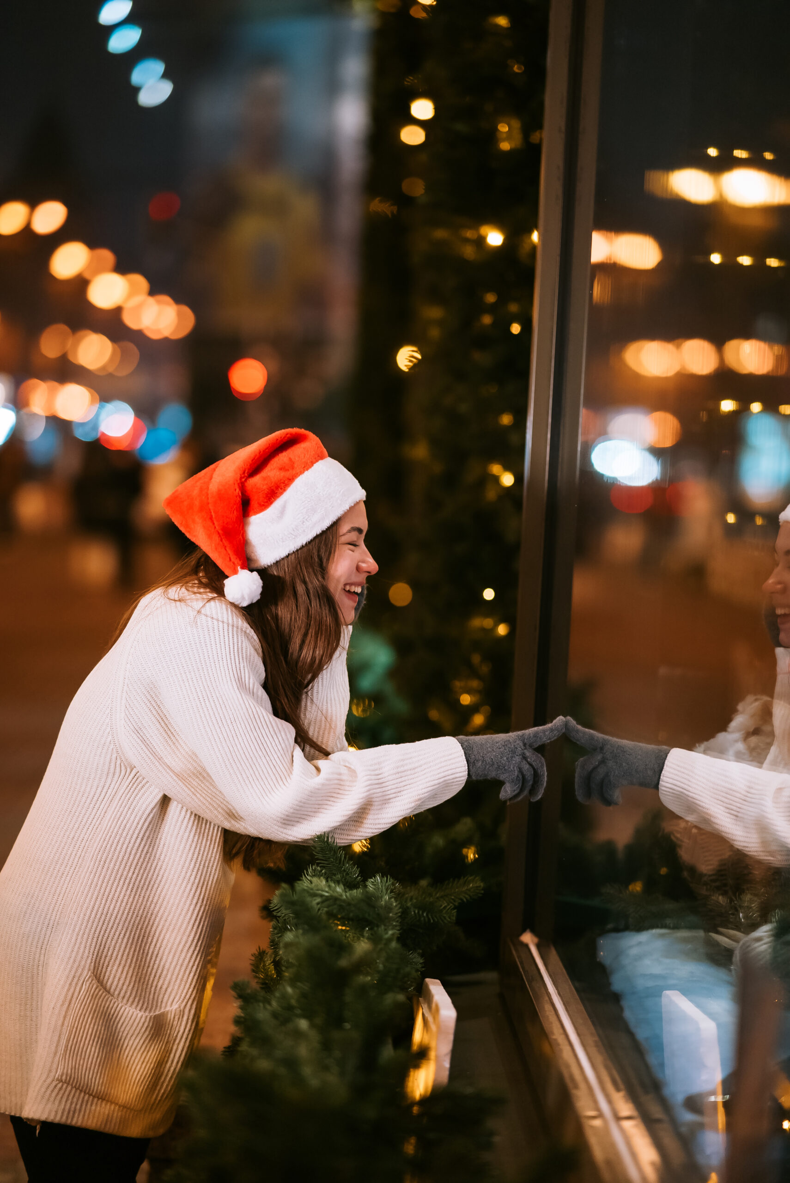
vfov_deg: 23.9
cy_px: 592
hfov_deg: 16.1
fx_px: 2794
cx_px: 395
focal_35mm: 85
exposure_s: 1/200
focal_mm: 85
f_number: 1.6
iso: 1000
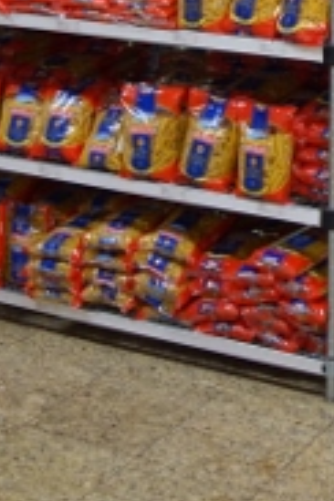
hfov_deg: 13.6
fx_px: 1364
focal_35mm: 98
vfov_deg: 20.2
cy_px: 1
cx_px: 400
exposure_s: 1/30
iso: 125
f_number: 1.8
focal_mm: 10.4
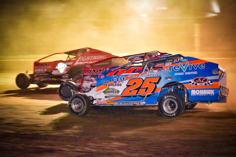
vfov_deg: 13.0
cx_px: 118
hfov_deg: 19.5
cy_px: 78
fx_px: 688
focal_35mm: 105
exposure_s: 1/200
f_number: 4.5
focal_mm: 70
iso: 25600
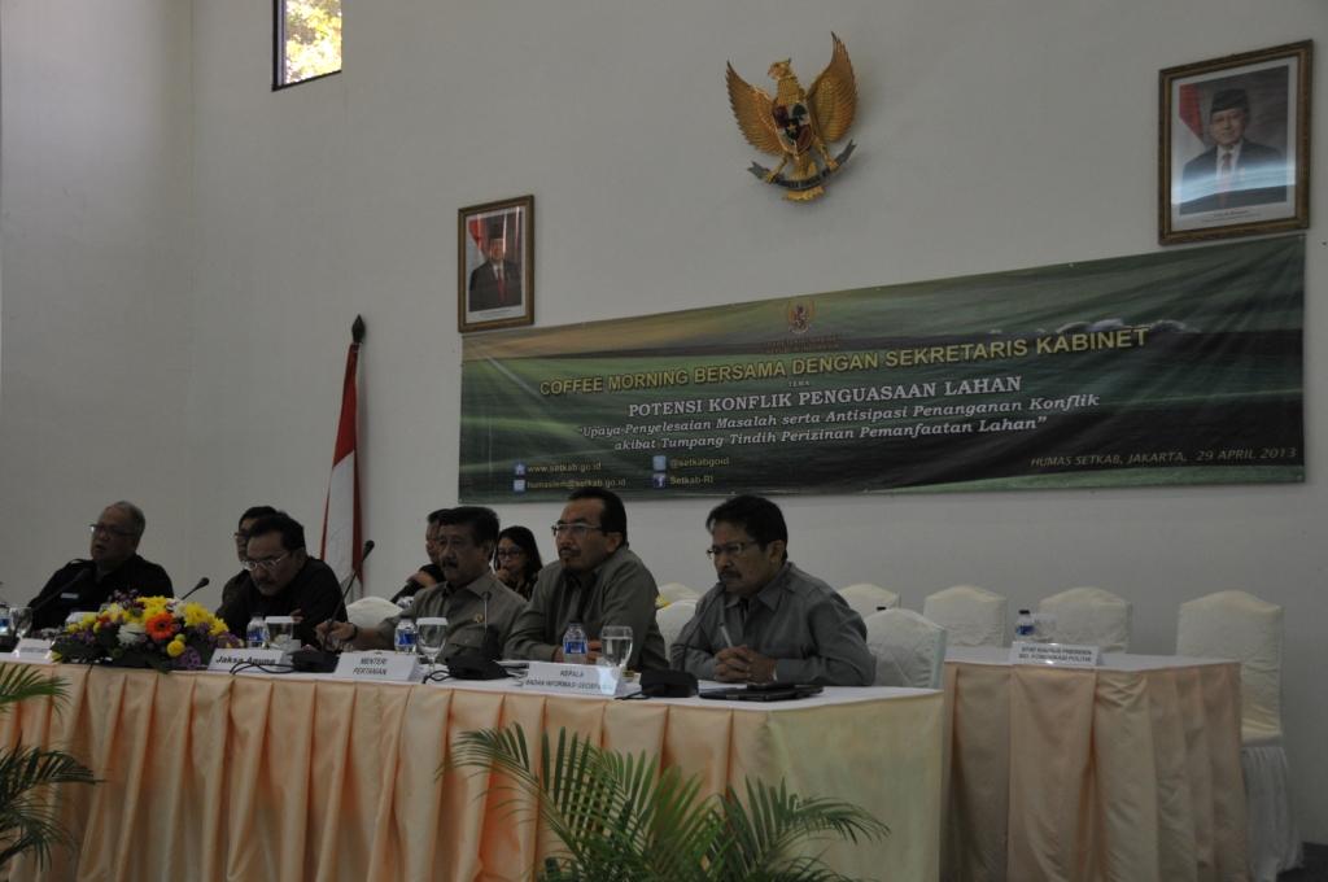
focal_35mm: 44
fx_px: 1603
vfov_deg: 30.8
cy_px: 441
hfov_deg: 45.0
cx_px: 664
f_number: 4.5
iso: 640
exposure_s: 1/80
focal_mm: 29
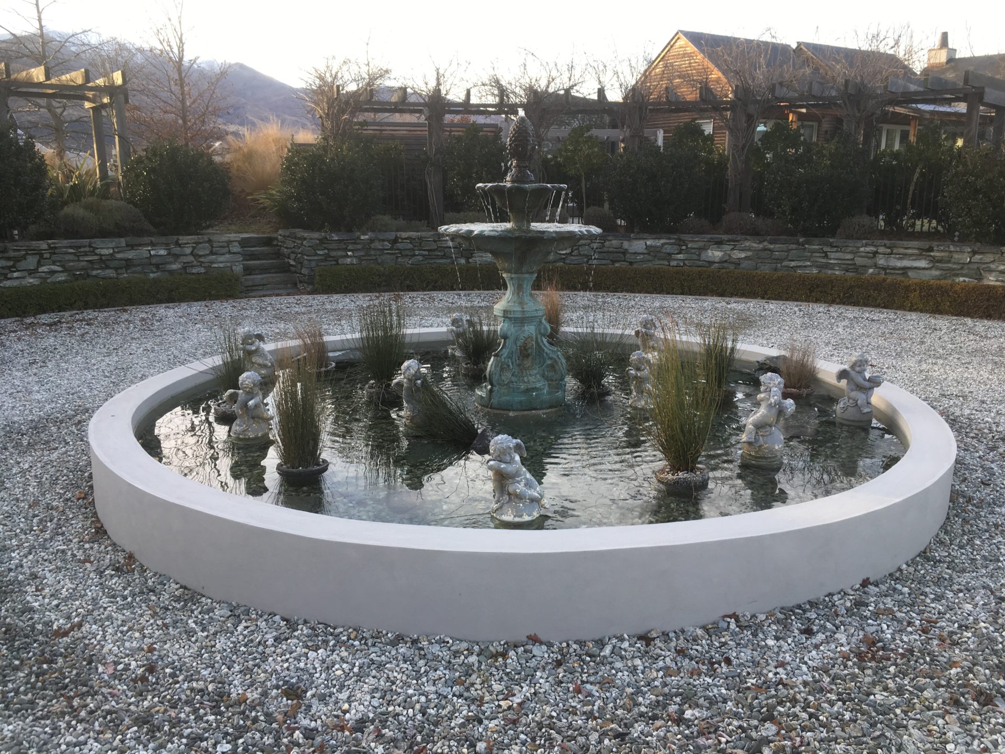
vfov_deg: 48.2
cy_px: 377
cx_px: 502
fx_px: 842
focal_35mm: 29
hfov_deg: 61.7
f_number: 2.2
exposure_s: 1/100
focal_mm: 4.15
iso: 25
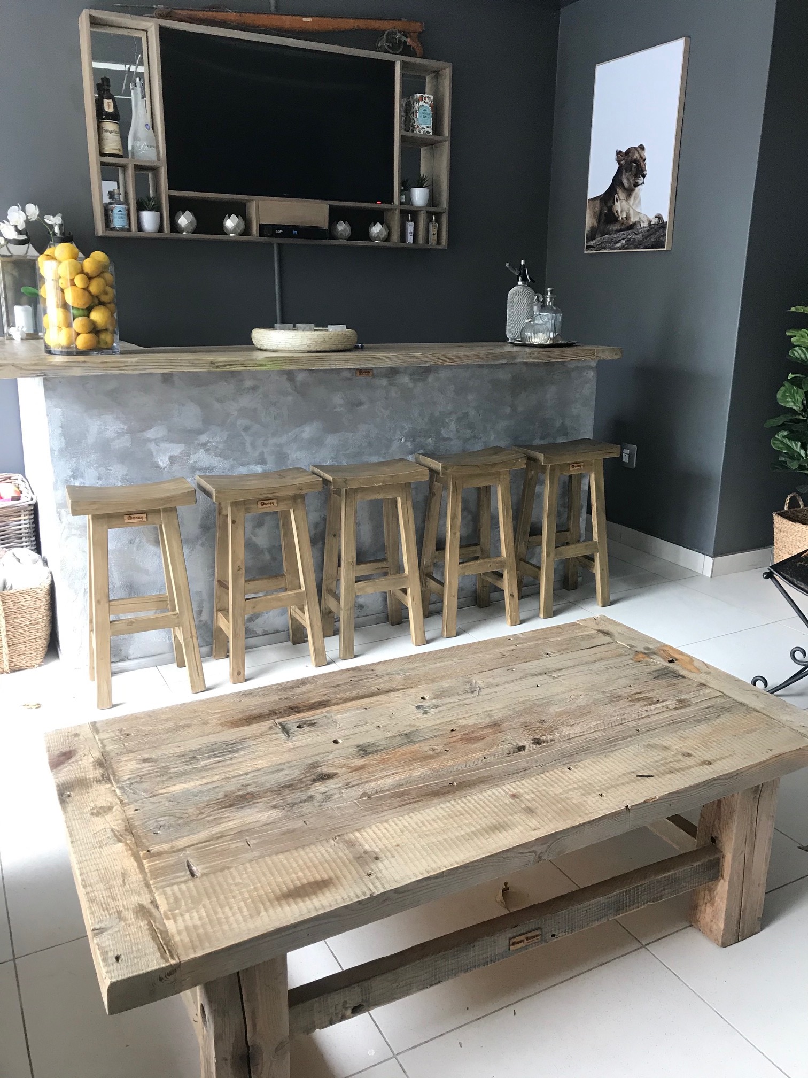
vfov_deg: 63.4
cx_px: 404
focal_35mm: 28
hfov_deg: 49.7
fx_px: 871
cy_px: 539
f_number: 1.8
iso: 32
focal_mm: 3.99
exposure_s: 1/33
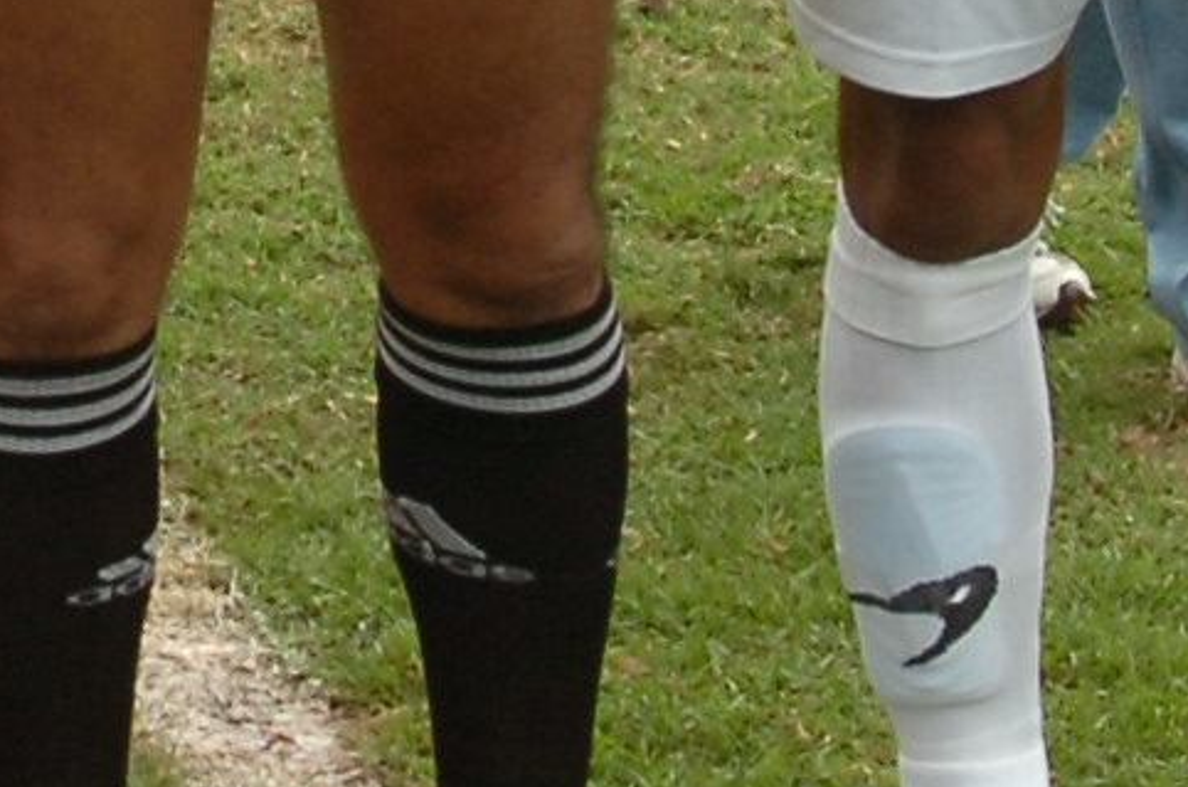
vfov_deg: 7.3
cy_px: -488
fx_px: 6058
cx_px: -145
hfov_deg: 11.0
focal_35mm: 184
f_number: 8
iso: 400
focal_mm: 24
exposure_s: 1/250
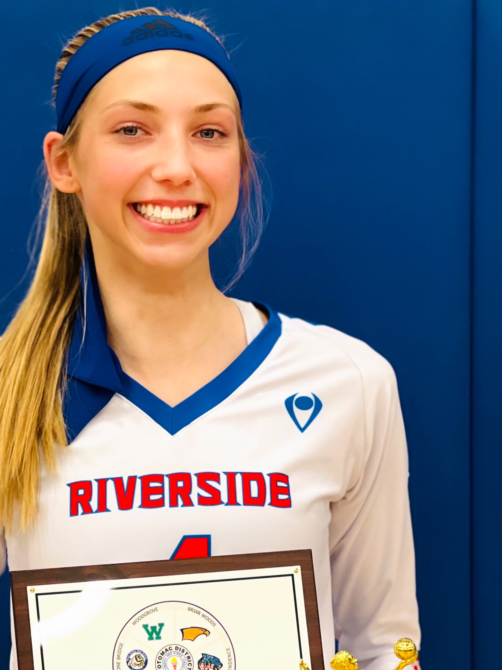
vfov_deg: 16.7
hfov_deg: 12.5
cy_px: 437
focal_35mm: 118
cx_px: 140
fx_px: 2282
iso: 200
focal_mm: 9
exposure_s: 1/40
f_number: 2.8
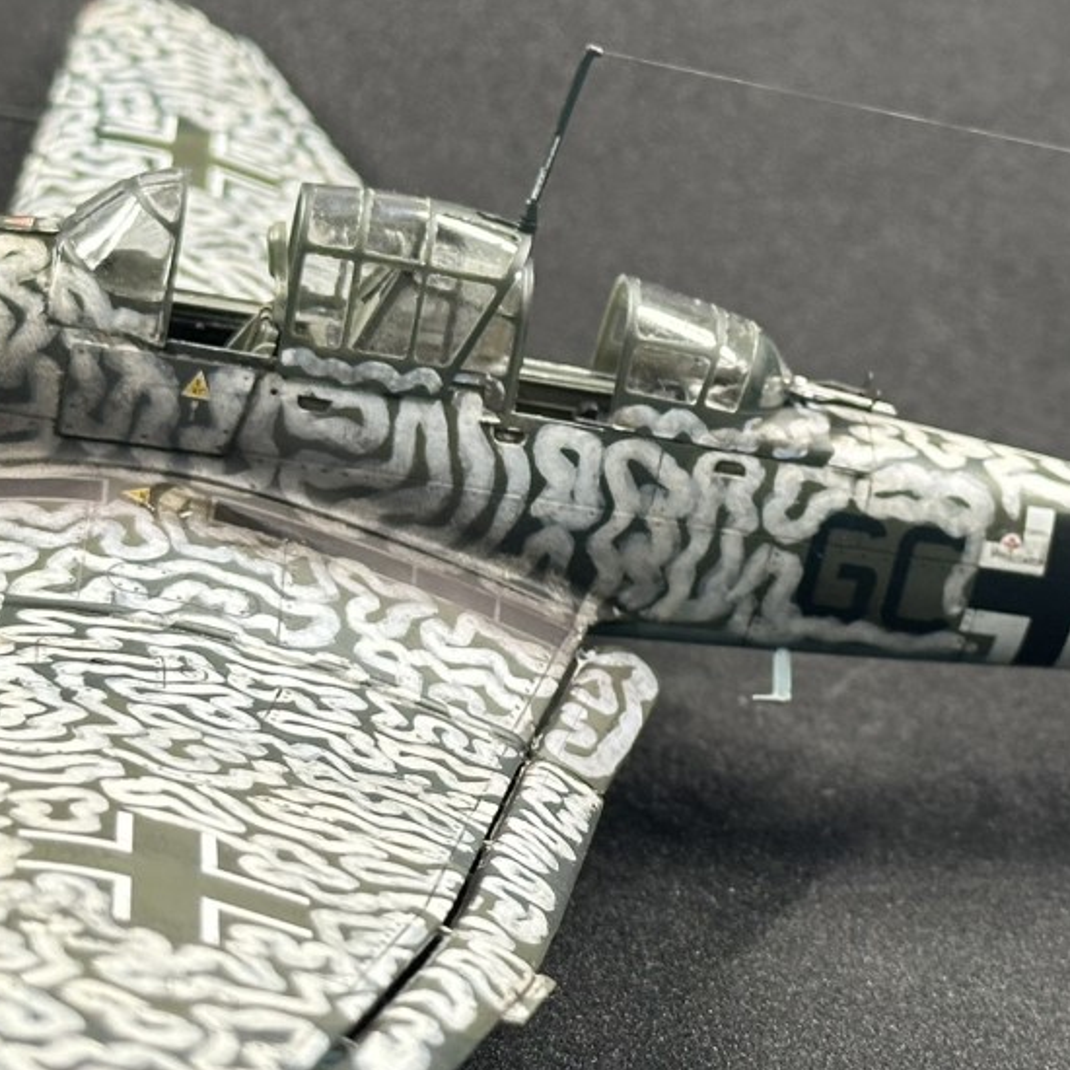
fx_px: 3882
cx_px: 535
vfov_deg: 15.7
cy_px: 451
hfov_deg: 15.7
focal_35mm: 111
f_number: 1.78
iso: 160
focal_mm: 6.86
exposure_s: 1/100
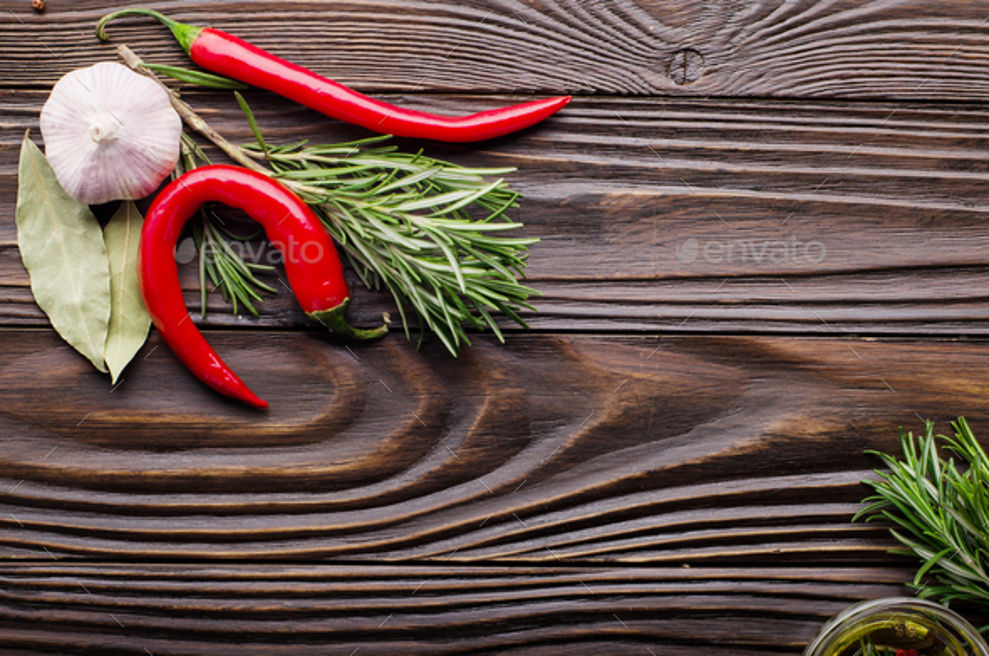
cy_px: 328
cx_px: 494
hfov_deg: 27.0
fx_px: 2057
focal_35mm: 75
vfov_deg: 18.1
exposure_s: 1/250
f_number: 8
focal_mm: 50
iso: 100
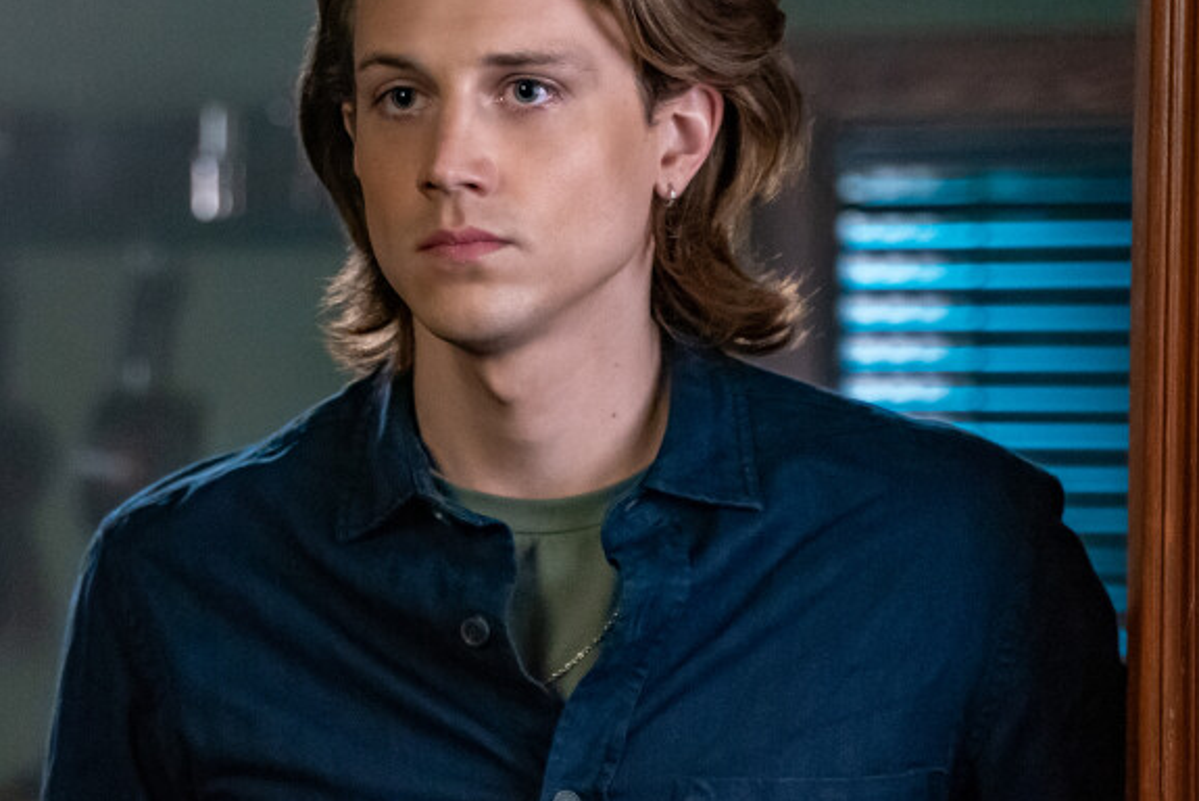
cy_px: 476
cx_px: 131
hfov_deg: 13.9
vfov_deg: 9.4
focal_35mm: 146
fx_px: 4865
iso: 6400
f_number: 2.8
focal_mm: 70
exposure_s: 1/160
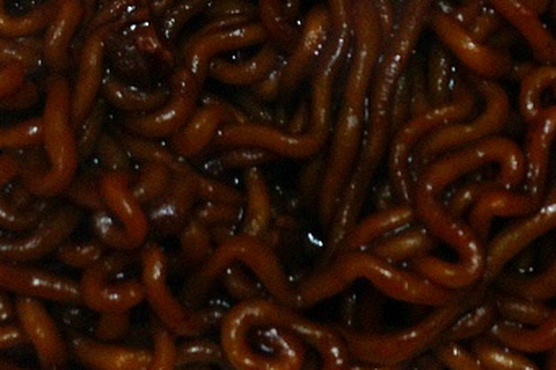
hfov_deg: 19.8
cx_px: 303
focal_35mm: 103
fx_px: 1590
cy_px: -117
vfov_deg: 12.8
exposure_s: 1/20
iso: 80
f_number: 2.4
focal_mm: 4.12
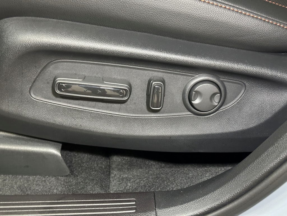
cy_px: 108
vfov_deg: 30.3
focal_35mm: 48
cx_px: 144
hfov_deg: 39.7
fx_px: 398
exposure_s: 1/24
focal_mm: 6.86
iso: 640
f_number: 1.78
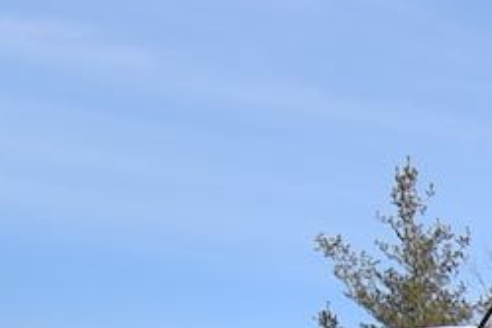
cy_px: 662
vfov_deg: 9.2
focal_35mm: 141
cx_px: 1319
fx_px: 1923
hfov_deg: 11.2
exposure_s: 1/400
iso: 200
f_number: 10
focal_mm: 13
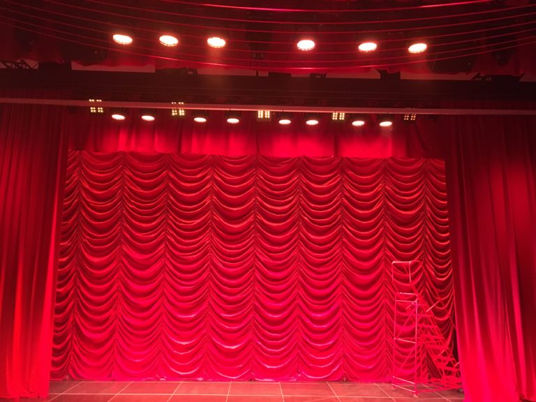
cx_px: 268
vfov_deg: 48.2
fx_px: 449
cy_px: 201
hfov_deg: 61.7
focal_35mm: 29
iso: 250
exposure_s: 1/15
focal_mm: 4.15
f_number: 2.2
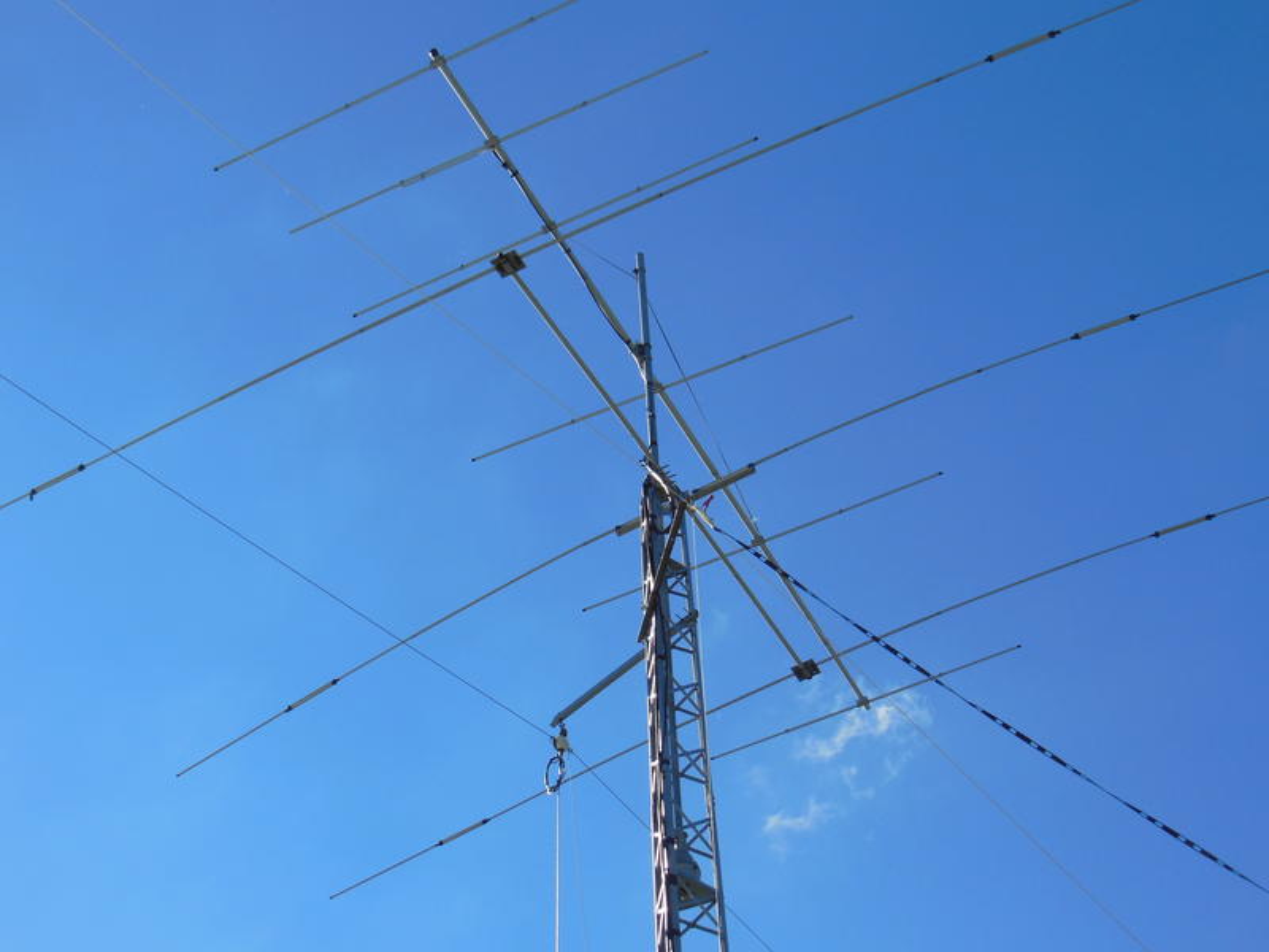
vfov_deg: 24.4
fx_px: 2200
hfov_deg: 32.2
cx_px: 634
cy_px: 476
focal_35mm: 60
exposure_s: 1/800
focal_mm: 10.7
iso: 125
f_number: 5
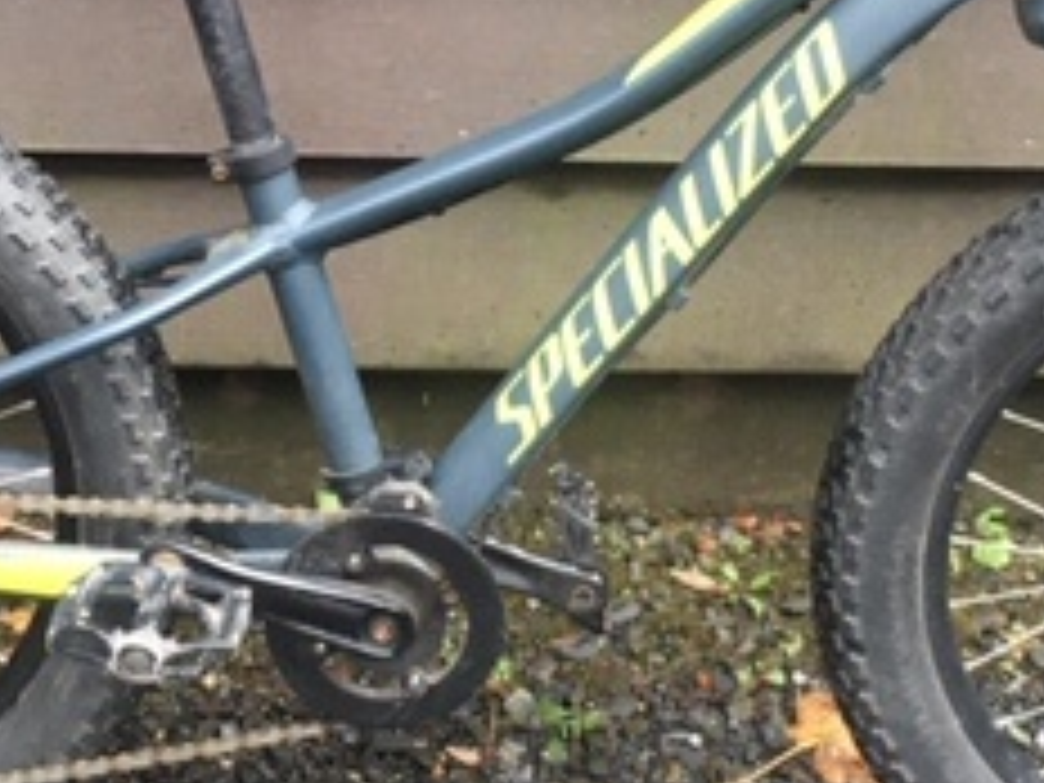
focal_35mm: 80
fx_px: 2413
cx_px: 495
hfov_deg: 24.4
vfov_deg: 18.4
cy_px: 256
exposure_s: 1/30
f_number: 2.2
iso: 25
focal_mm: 4.15
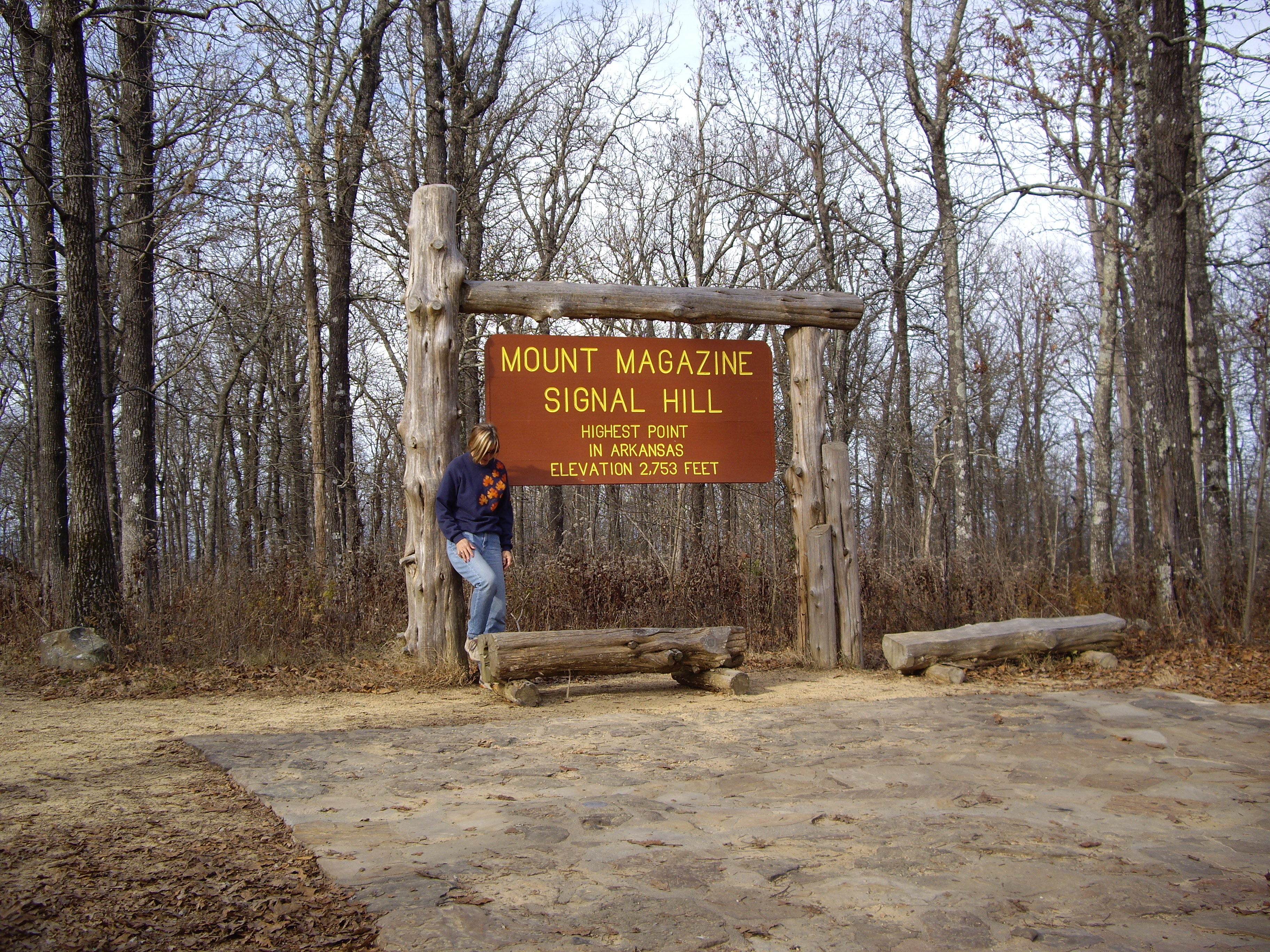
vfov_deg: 37.7
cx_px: 635
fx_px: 1394
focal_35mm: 38
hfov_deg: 49.0
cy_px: 476
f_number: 2.8
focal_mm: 7.9
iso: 64
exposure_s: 1/400
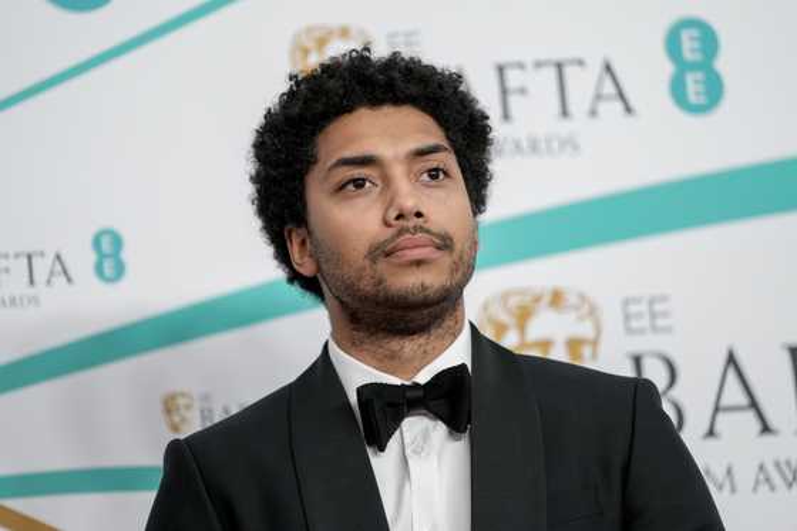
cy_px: 266
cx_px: 398
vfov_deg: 7.7
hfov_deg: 11.6
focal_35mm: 178
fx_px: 3939
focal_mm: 178
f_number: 2.8
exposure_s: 1/640
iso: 1250
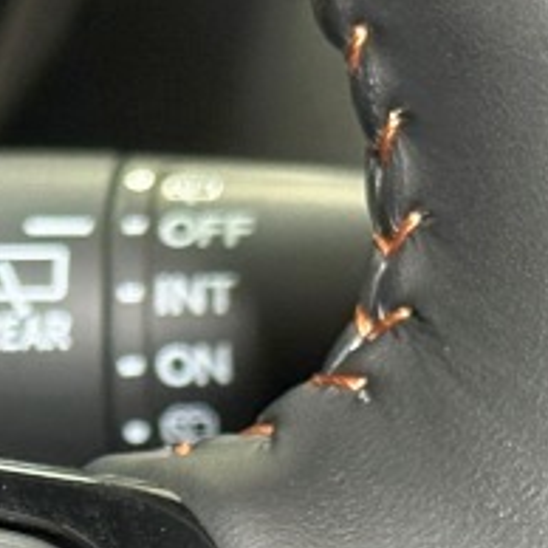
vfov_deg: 7.7
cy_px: 802
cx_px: -155
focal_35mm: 224
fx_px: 4012
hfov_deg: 7.7
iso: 400
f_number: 1.78
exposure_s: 1/40
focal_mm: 6.86
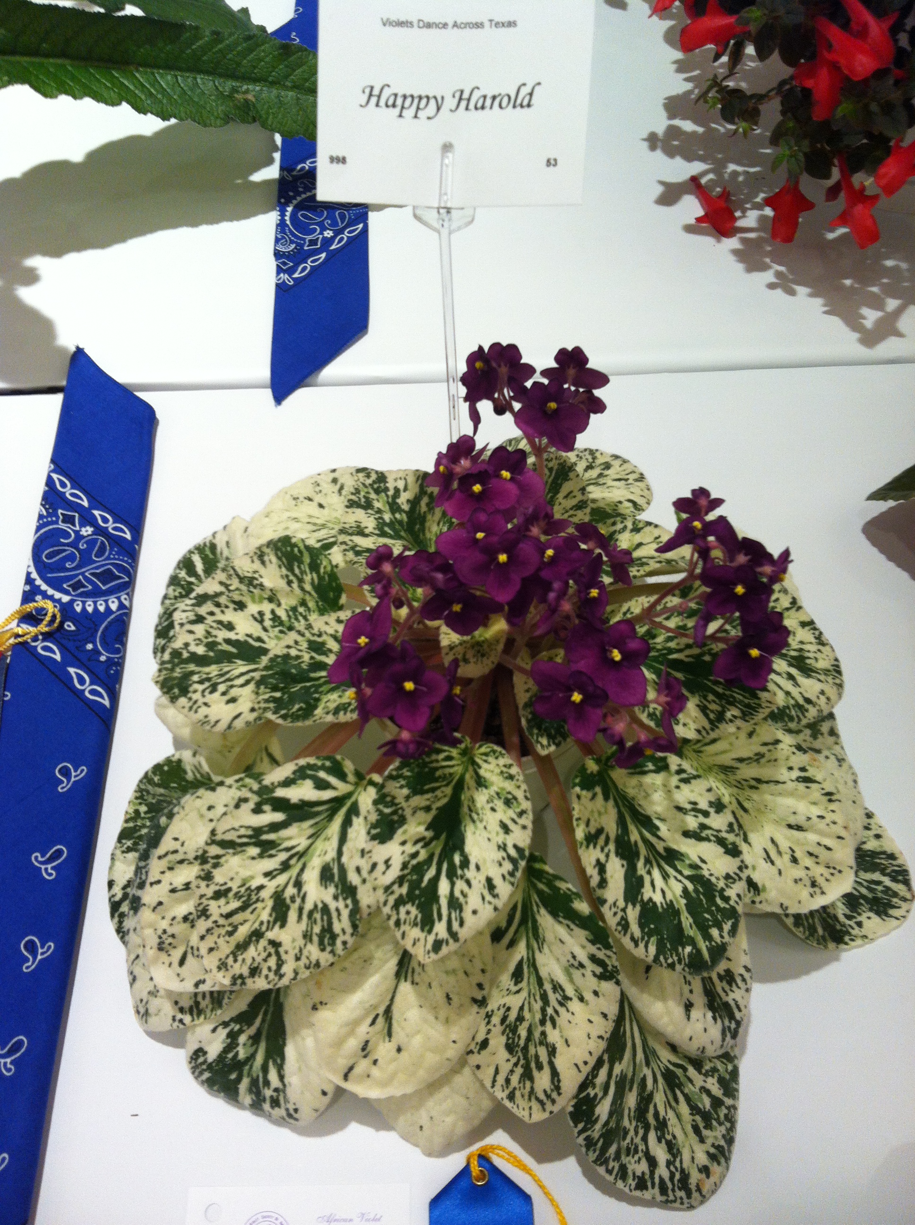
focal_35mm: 35
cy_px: 612
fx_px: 1237
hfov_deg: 40.6
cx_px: 458
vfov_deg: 52.7
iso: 100
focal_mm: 3.85
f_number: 2.8
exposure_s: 1/25
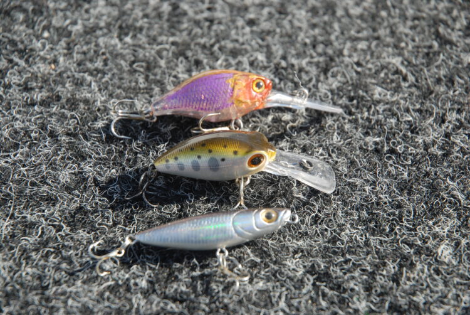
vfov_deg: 13.1
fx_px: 1372
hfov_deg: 19.4
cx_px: 235
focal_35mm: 105
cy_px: 158
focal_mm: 70
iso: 100
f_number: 5.6
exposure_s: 1/125
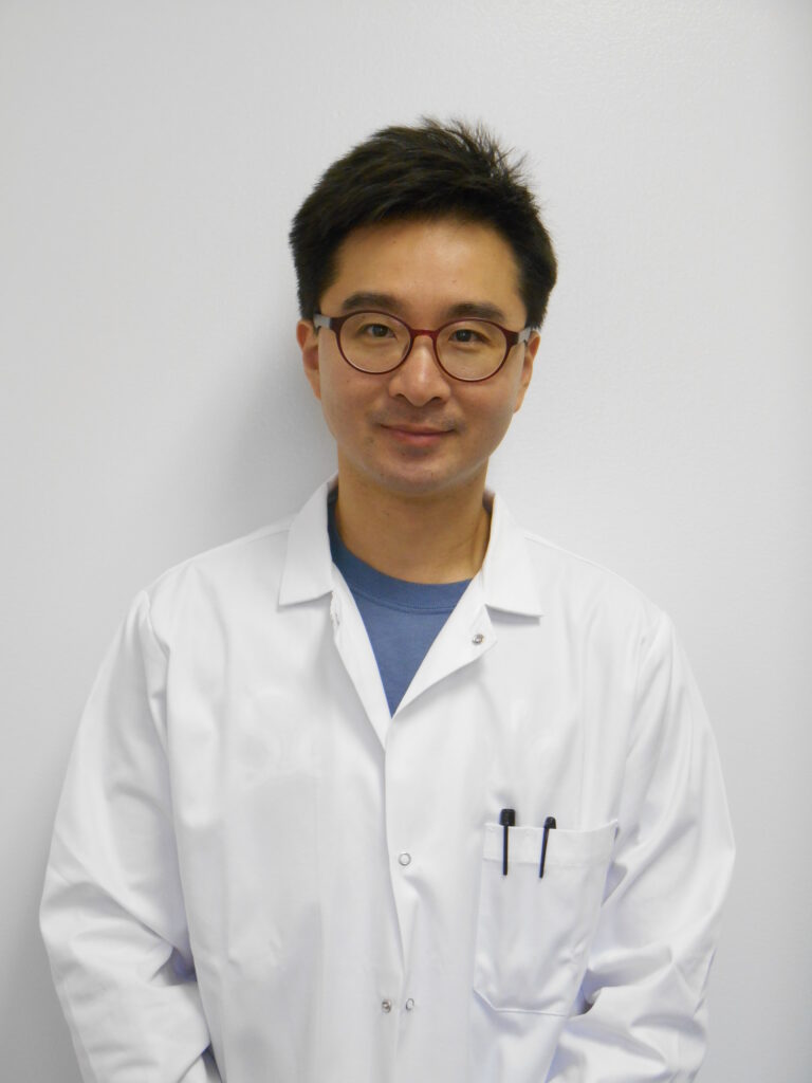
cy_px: 542
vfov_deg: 31.7
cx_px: 406
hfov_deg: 24.0
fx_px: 1908
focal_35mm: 61
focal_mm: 10.9
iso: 400
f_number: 4.4
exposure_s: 1/20
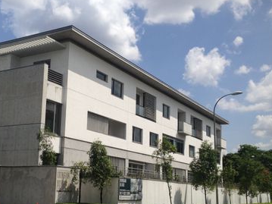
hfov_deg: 36.5
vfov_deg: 27.9
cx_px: 95
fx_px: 408
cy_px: 124
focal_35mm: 52
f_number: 2.4
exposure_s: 1/3690
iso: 50
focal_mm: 4.28
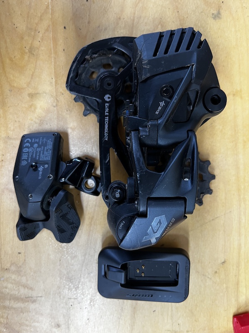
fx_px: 249
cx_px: 124
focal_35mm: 26
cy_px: 166
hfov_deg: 53.1
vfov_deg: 67.3
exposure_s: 1/60
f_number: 1.5
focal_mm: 5.7
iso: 125
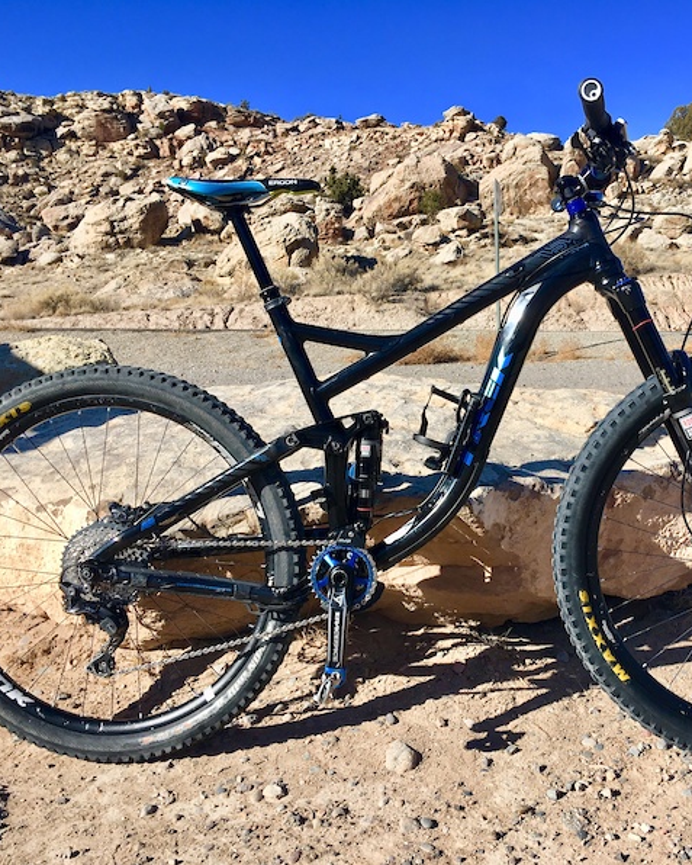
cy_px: 432
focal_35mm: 38
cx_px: 450
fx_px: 973
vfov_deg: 47.9
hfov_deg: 38.8
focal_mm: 4.15
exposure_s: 1/1326
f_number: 2.2
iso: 25
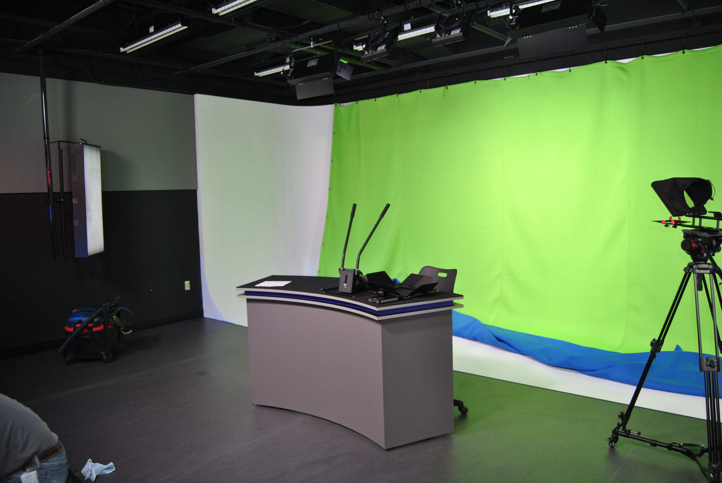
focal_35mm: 27
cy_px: 242
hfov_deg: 67.3
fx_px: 542
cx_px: 361
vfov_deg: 48.0
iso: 200
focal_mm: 18
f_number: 3.5
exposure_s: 1/80
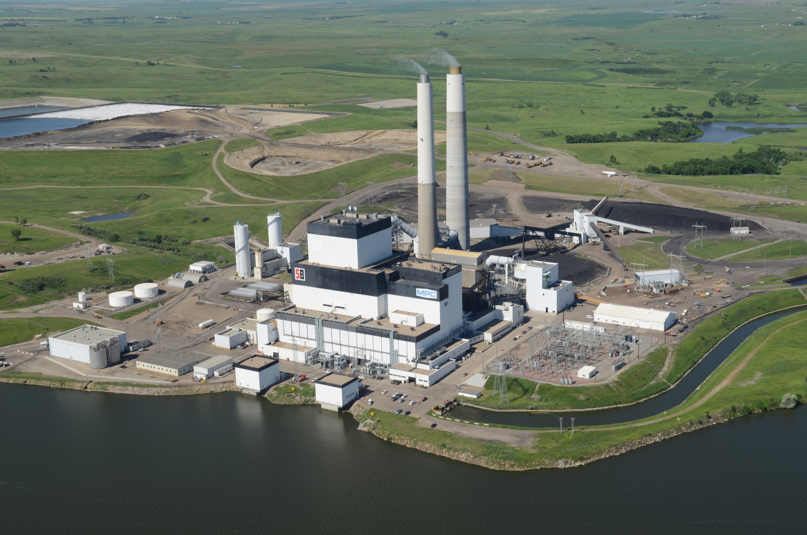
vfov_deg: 27.7
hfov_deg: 40.8
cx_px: 419
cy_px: 272
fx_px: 1085
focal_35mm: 49
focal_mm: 31
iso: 100
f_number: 8
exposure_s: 1/250
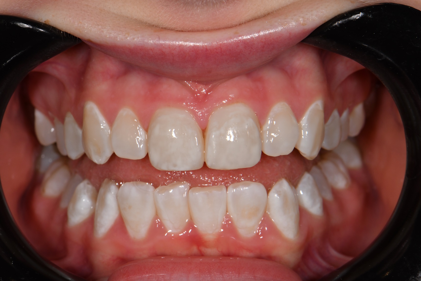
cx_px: 210
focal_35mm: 126
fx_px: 1473
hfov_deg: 16.3
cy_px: 140
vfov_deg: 10.9
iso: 200
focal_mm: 105
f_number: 32
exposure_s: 1/200
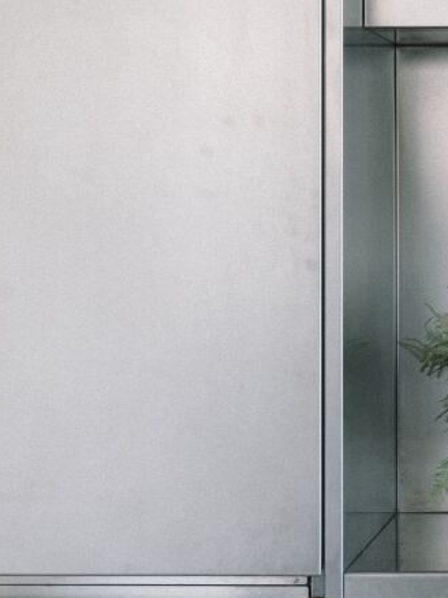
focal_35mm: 153
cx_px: 665
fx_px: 2643
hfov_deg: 9.4
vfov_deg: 12.9
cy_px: 255
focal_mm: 34
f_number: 11
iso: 200
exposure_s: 1/3
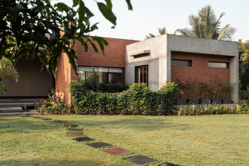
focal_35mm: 35
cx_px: 124
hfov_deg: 54.4
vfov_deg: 37.8
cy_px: 83
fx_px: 242
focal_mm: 35
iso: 400
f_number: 5.6
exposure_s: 1/200
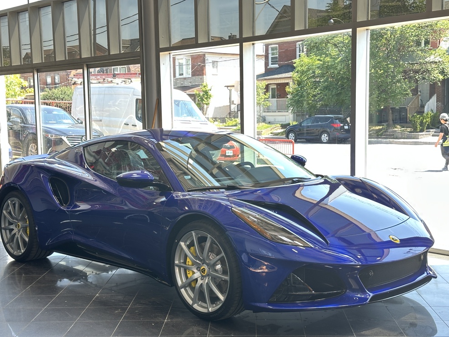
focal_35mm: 50
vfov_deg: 29.1
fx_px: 648
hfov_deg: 38.2
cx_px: 219
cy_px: 175
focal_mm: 6.86
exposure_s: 1/93
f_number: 1.78
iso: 80
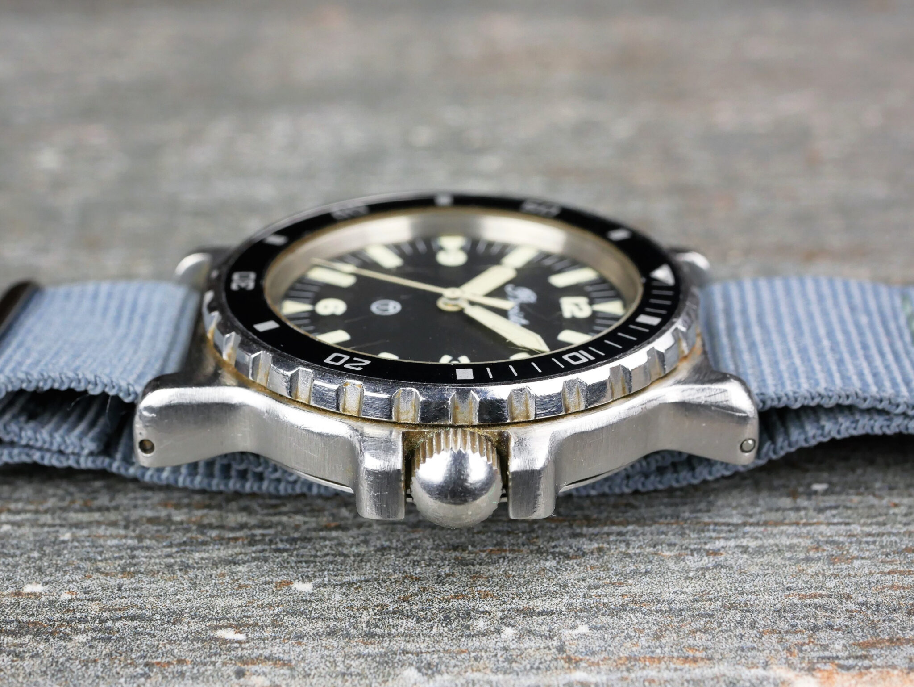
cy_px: 344
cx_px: 457
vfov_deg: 24.4
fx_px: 1585
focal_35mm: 60
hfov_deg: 32.2
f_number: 7.1
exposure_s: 1/60
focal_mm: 30
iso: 800
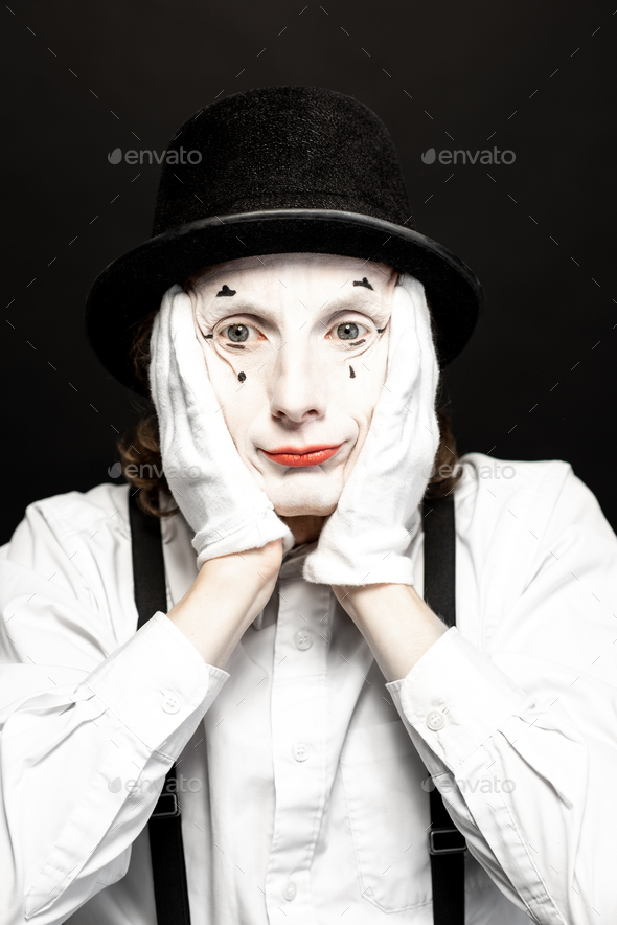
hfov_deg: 16.1
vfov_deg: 23.9
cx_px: 308
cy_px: 462
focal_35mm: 85
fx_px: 2183
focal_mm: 85
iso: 125
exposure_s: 1/200
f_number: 4
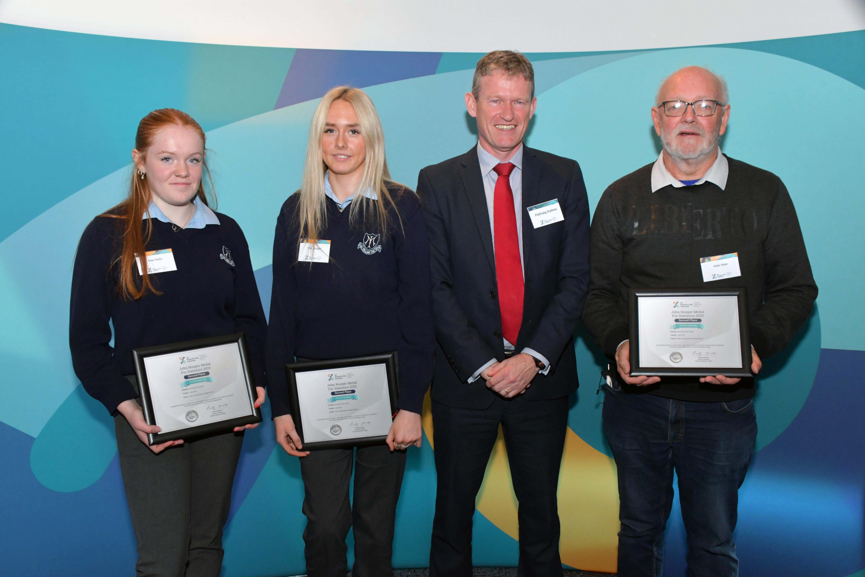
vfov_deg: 36.9
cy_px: 288
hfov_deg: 53.1
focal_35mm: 36
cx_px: 432
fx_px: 865
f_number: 10
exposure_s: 1/60
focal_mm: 24
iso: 2000
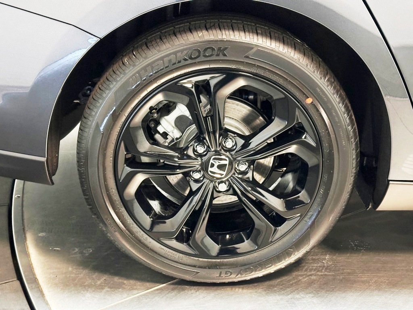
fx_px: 573
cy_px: 155
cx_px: 206
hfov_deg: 39.7
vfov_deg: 30.3
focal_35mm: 48
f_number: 1.78
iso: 640
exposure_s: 1/20
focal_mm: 6.86
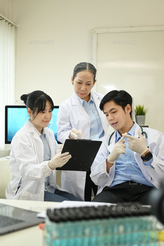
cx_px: 82
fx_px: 342
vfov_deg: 39.6
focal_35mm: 50
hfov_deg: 27.0
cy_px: 123
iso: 400
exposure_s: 1/125
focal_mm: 50
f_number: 4
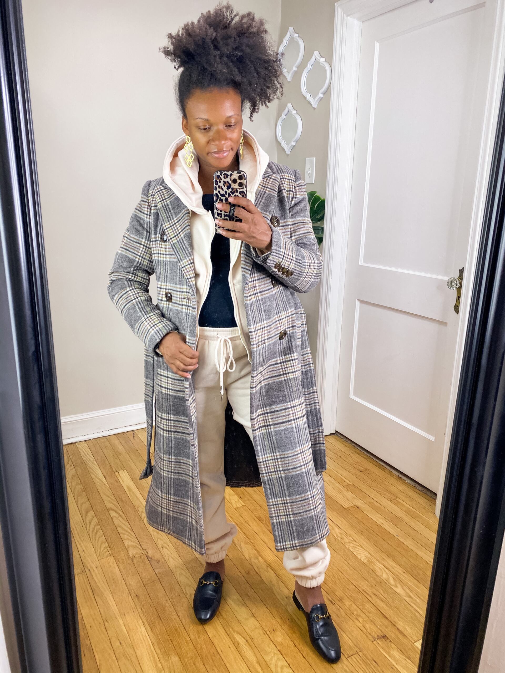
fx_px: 506
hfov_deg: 53.1
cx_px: 252
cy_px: 336
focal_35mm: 26
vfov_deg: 67.3
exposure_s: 1/120
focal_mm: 4.25
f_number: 1.8
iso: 100
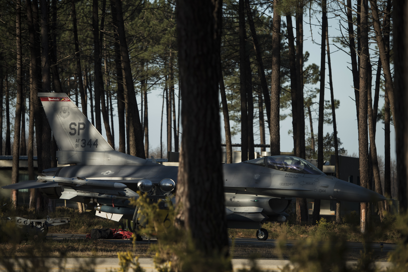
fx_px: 3184
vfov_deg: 4.9
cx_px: 204
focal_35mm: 281
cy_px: 135
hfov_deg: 7.3
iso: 200
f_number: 5.6
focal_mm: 280
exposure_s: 1/800
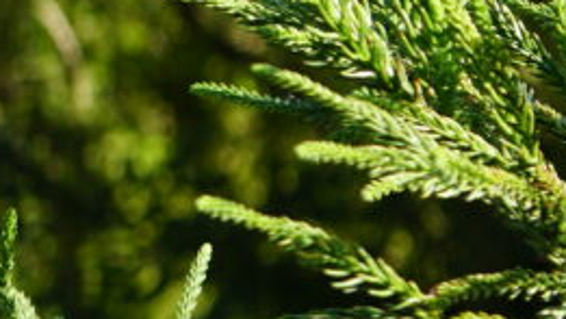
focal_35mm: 358
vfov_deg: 3.4
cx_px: 1160
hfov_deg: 5.9
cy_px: 26
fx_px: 5377
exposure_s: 1/100
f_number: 5
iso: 100
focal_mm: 55
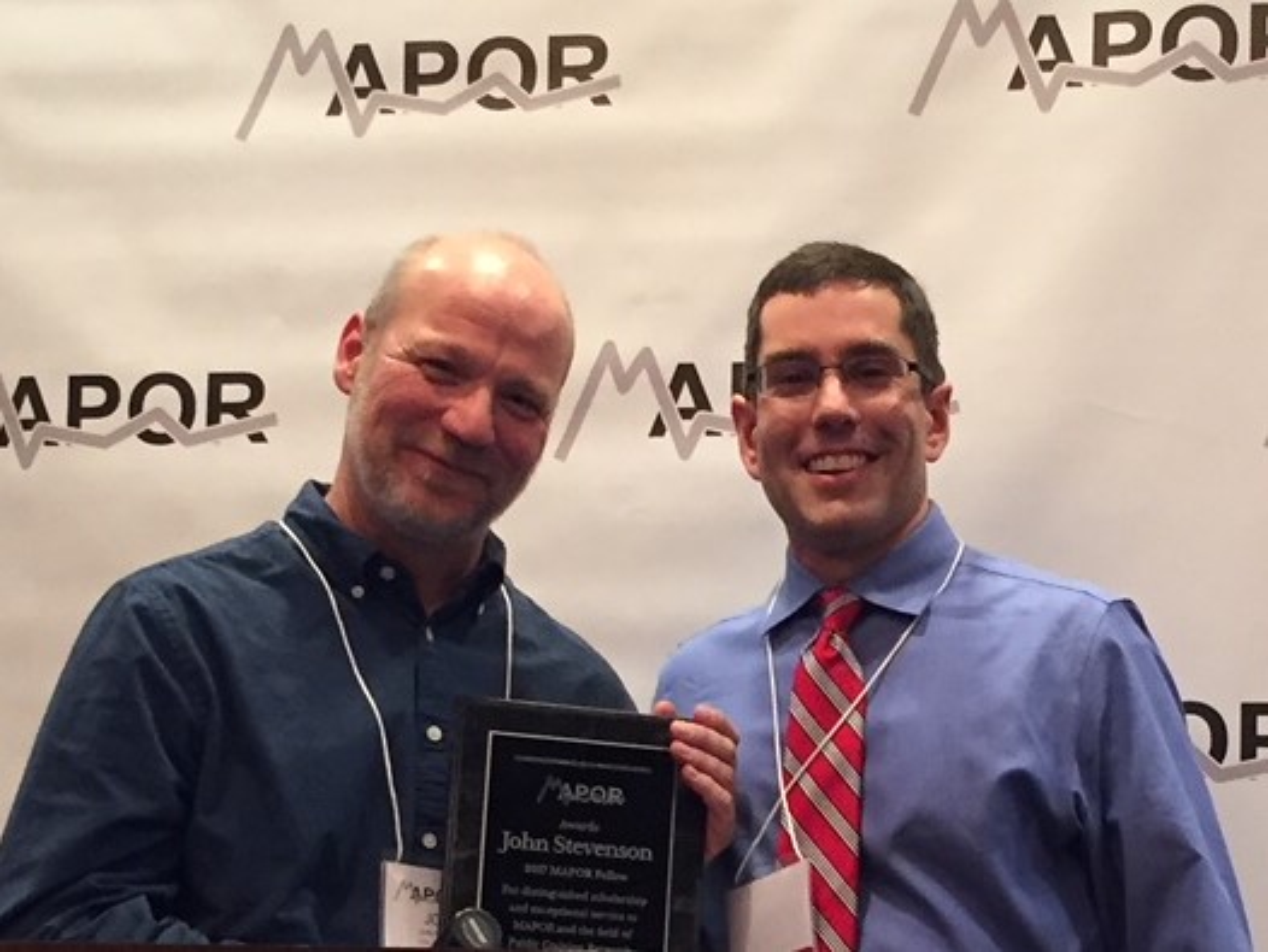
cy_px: 476
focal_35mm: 29
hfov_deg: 61.6
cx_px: 634
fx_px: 1063
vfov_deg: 48.3
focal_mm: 4.15
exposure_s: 1/30
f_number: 2.2
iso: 125
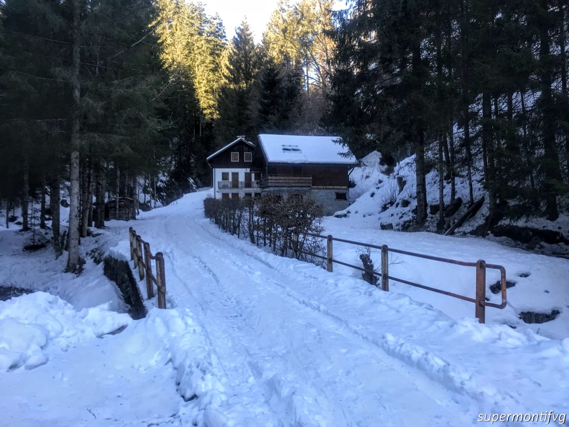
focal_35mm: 28
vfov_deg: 49.8
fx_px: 460
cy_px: 214
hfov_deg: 63.4
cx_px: 284
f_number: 1.8
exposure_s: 1/130
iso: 20
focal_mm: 3.99
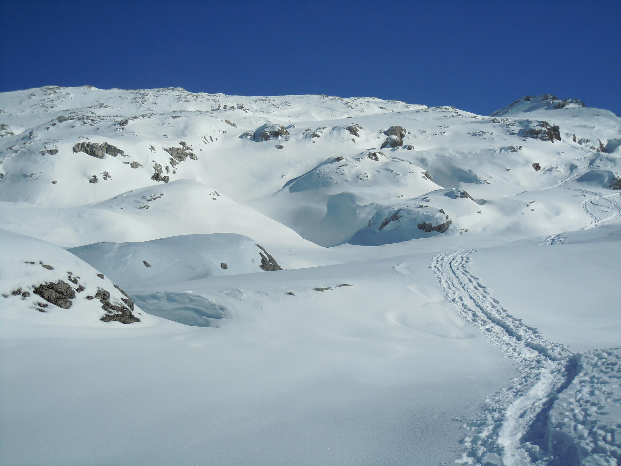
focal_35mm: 59
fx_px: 1059
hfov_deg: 32.7
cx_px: 310
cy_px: 233
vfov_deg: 24.8
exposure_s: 1/1000
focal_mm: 10.6
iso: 100
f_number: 8
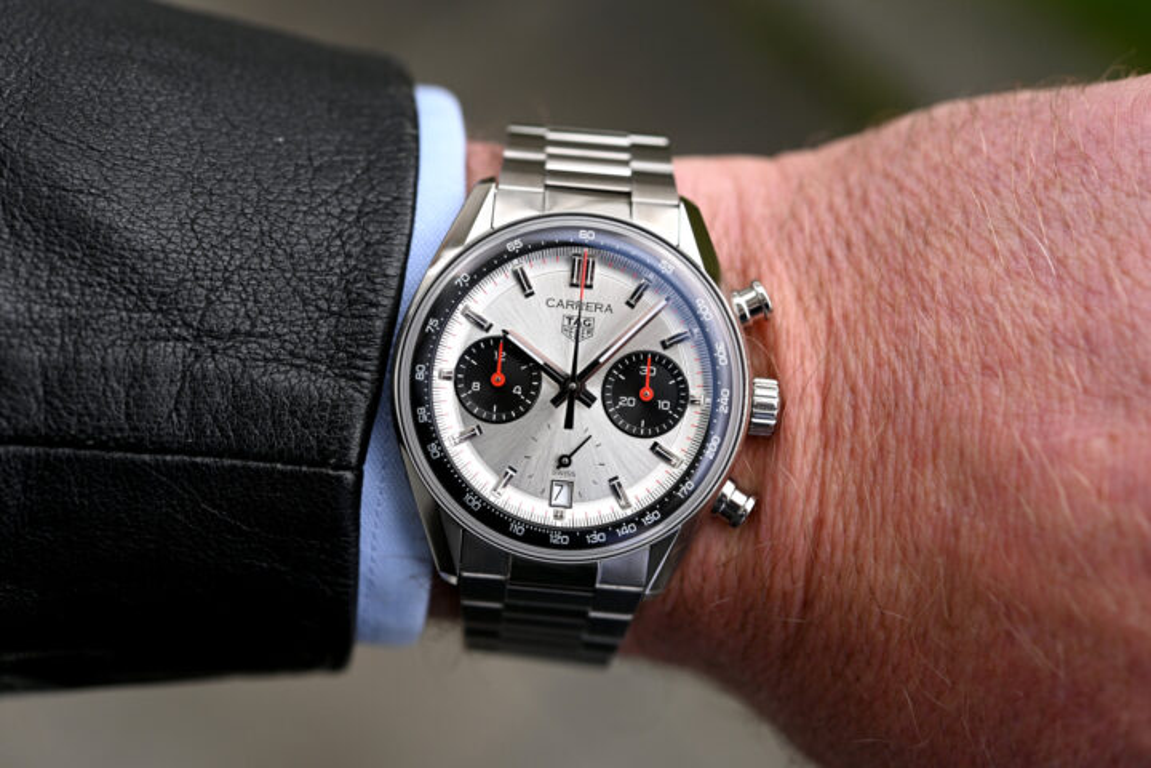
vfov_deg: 22.6
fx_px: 1918
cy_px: 384
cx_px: 576
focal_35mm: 60
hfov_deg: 33.4
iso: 400
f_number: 6.3
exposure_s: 1/200
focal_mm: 60
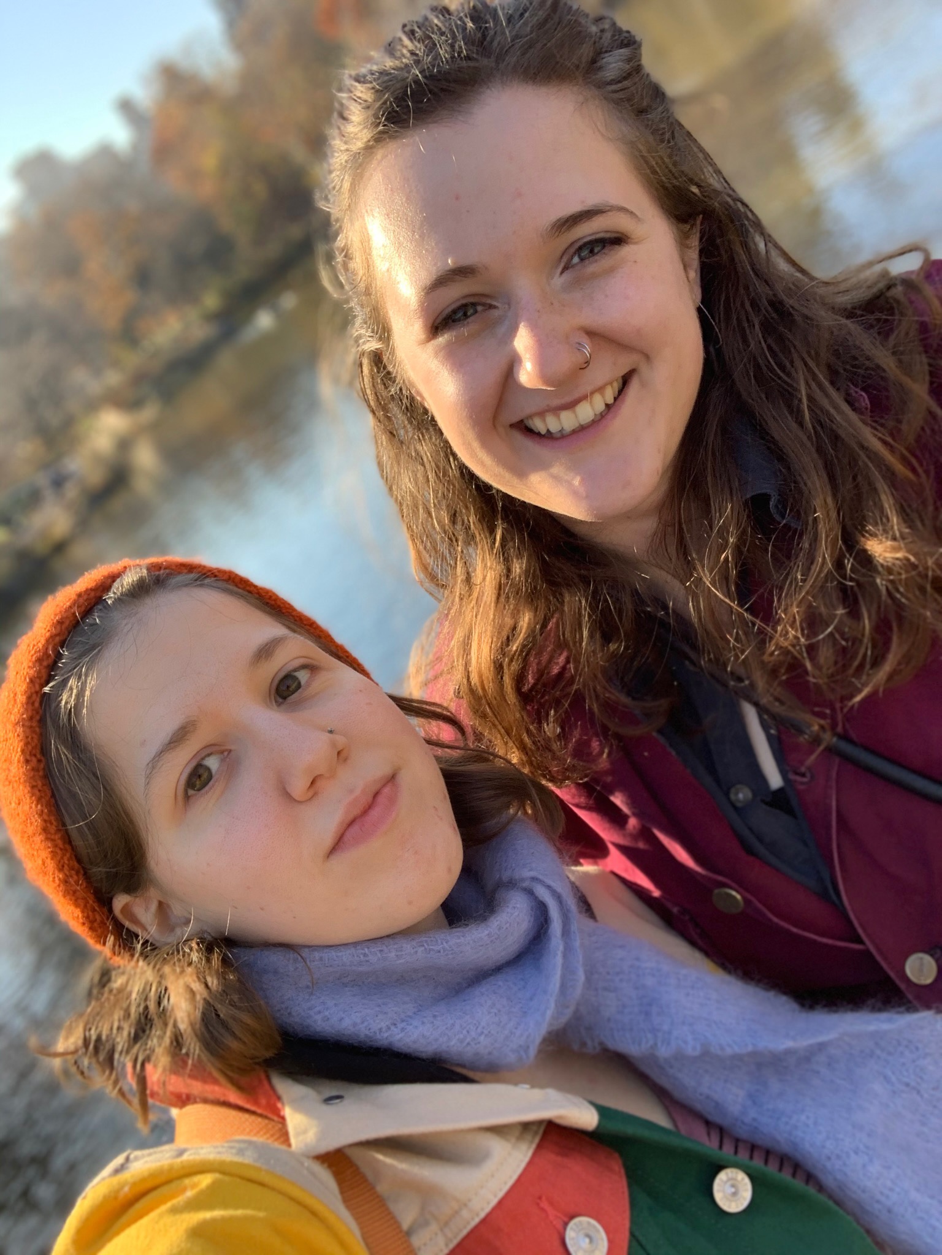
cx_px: 471
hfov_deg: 44.2
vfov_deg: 56.8
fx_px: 1161
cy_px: 628
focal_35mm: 32
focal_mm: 2.87
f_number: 2.2
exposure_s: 1/174
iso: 16
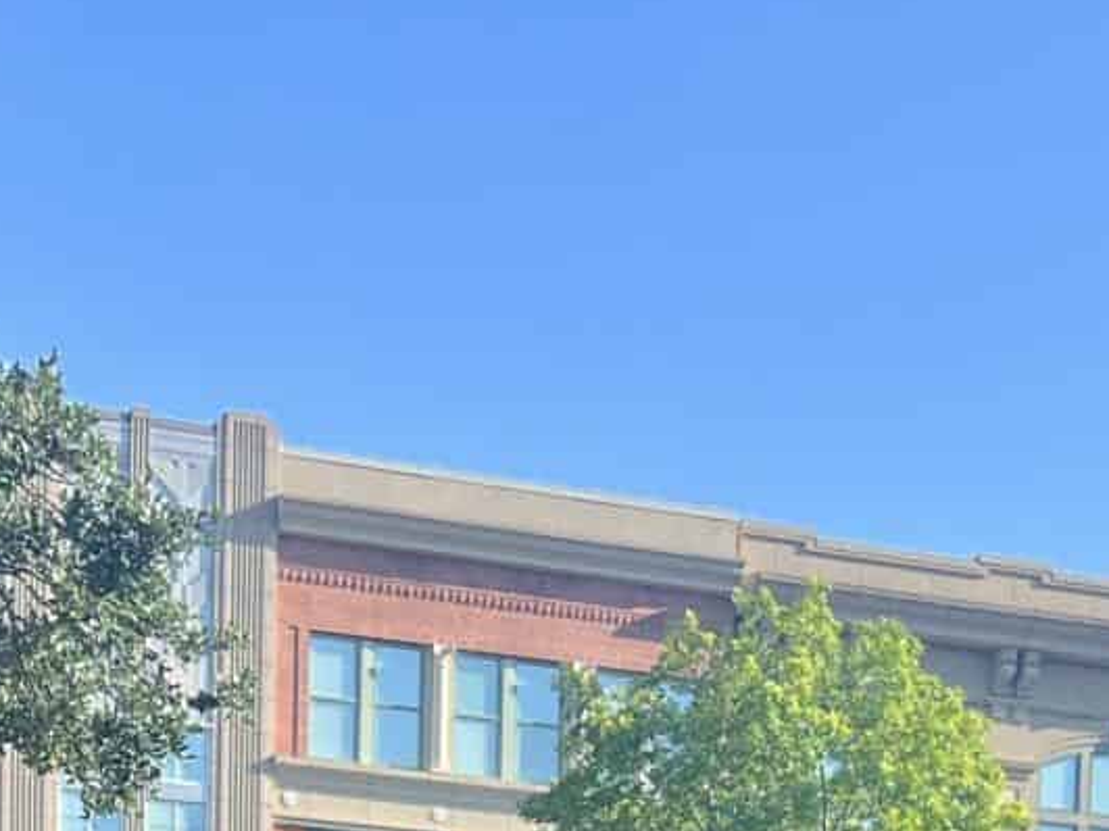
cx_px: 600
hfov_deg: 19.6
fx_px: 3204
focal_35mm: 100
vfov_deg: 13.1
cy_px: 1585
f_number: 1.5
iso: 50
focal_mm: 5.7
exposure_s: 1/1311
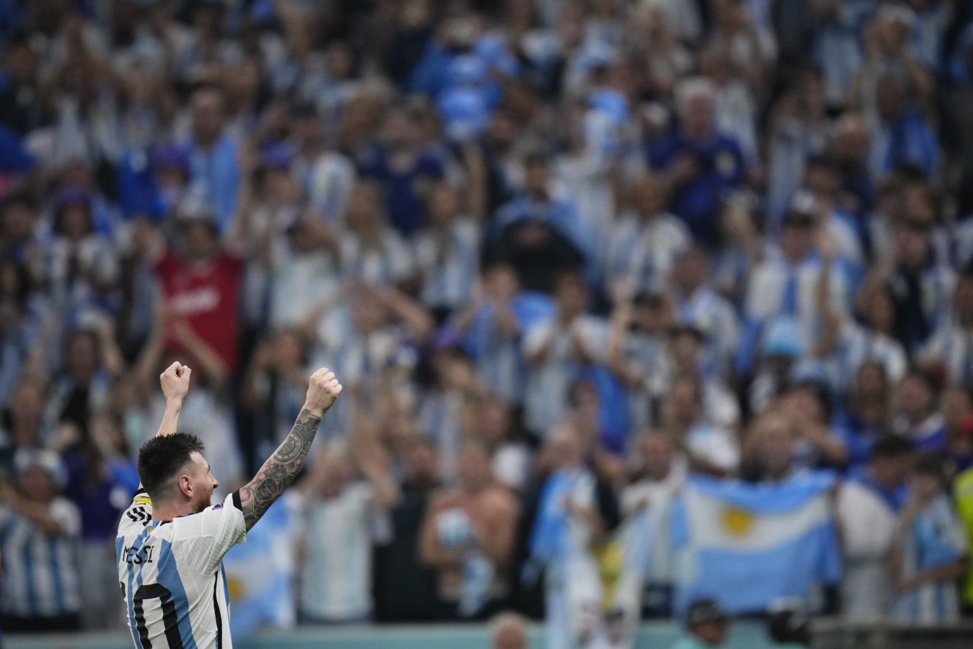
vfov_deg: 2.3
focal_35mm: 600
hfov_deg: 3.4
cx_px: 486
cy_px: 324
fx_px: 16217
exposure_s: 1/2000
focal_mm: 400
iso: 2000
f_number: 2.8
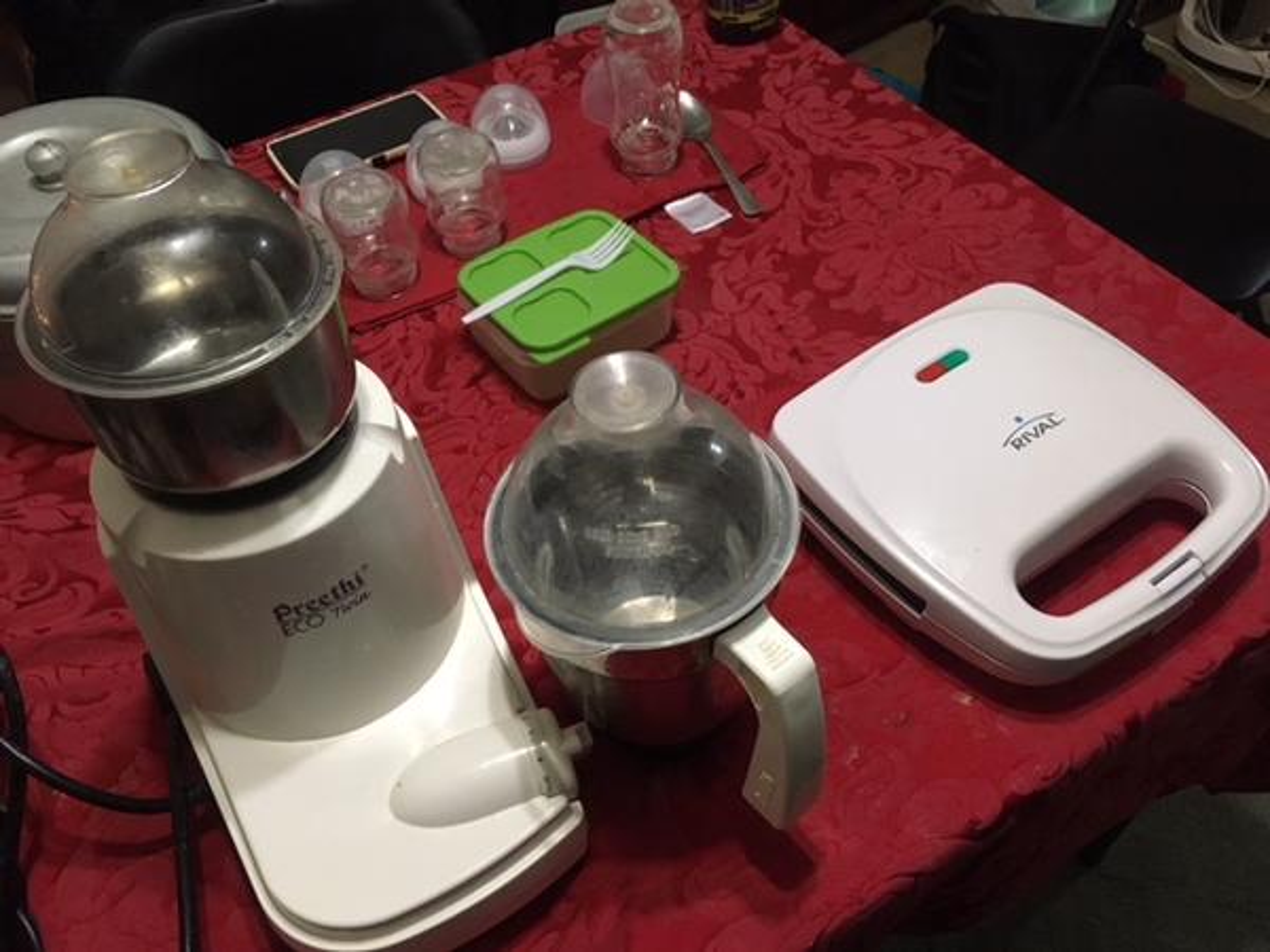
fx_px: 1064
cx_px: 635
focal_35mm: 29
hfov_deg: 61.7
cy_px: 476
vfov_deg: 48.2
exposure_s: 1/30
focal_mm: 4.15
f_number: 2.2
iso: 200
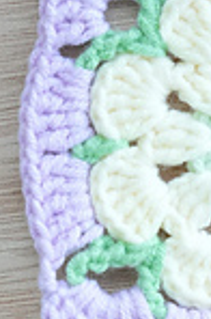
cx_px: 247
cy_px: 138
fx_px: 2093
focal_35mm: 237
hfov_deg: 5.7
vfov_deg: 8.7
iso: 3200
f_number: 5.6
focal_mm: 70
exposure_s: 1/320
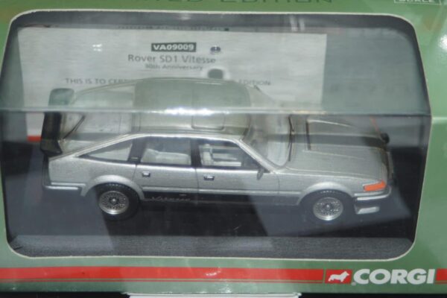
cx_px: 224
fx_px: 1304
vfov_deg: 13.0
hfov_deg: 19.5
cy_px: 149
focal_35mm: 105
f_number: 5.6
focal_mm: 70
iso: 200
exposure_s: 1/60
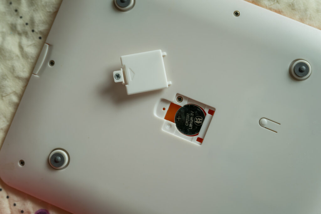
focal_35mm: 46
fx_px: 410
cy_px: 107
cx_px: 160
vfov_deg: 29.3
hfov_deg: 42.7
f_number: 4
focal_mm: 46
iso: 220
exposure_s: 1/60
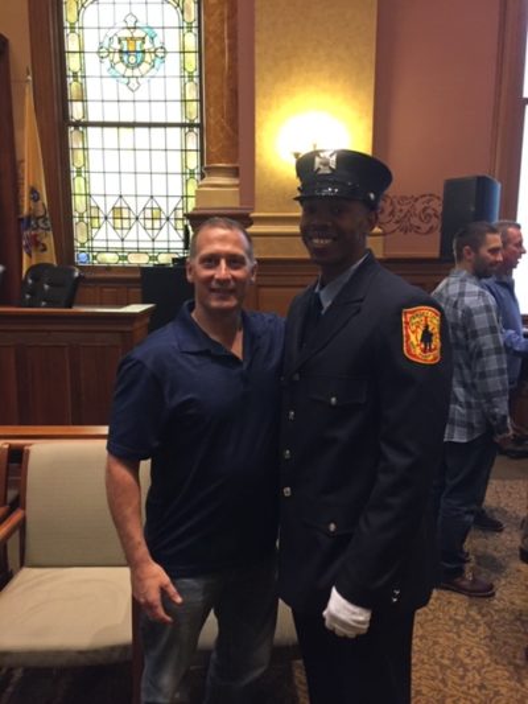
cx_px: 264
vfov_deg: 61.6
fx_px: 590
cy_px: 352
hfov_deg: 48.2
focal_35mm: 29
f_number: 2.2
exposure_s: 1/30
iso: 250
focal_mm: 4.15
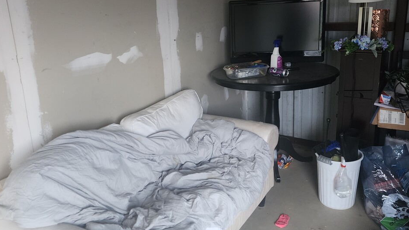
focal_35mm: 34
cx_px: 203
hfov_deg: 58.0
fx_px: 369
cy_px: 94
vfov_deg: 34.6
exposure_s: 1/60
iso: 640
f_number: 1.8
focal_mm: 6.4
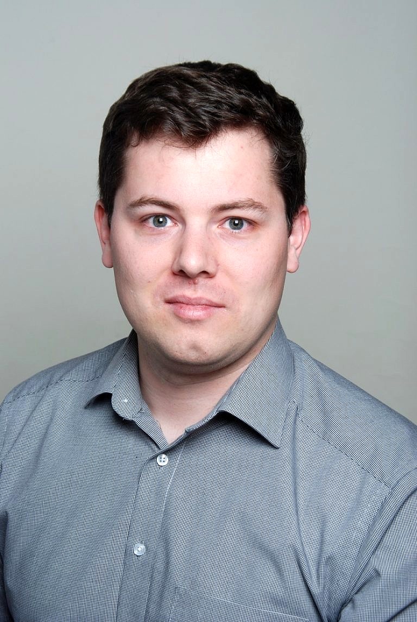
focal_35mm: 108
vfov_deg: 18.9
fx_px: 1871
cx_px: 208
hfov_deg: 12.7
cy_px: 311
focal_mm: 72
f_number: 9
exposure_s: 1/125
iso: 200
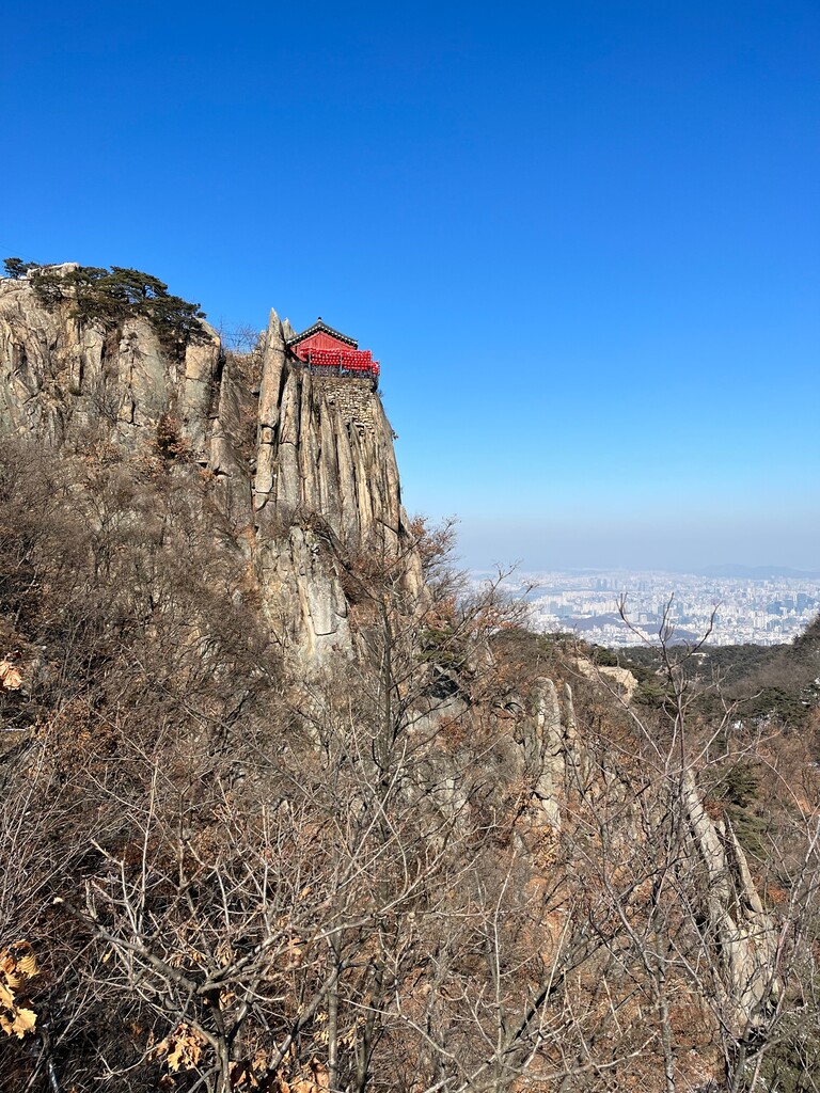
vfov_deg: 67.3
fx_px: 821
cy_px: 546
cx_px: 410
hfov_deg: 53.1
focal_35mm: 26
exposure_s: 1/3876
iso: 50
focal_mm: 5.1
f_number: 1.6
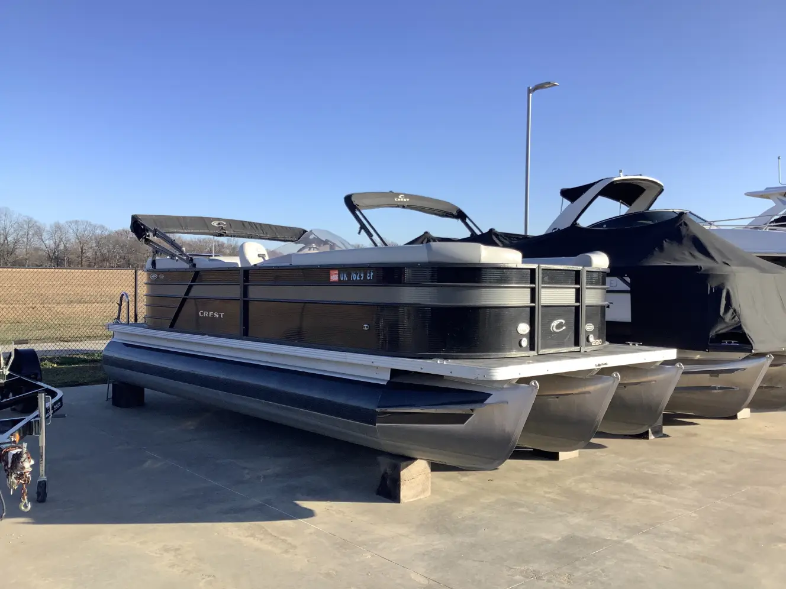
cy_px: 294
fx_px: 704
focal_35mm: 31
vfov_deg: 45.4
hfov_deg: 58.4
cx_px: 393
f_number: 2.4
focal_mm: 3.3
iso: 25
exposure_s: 1/831
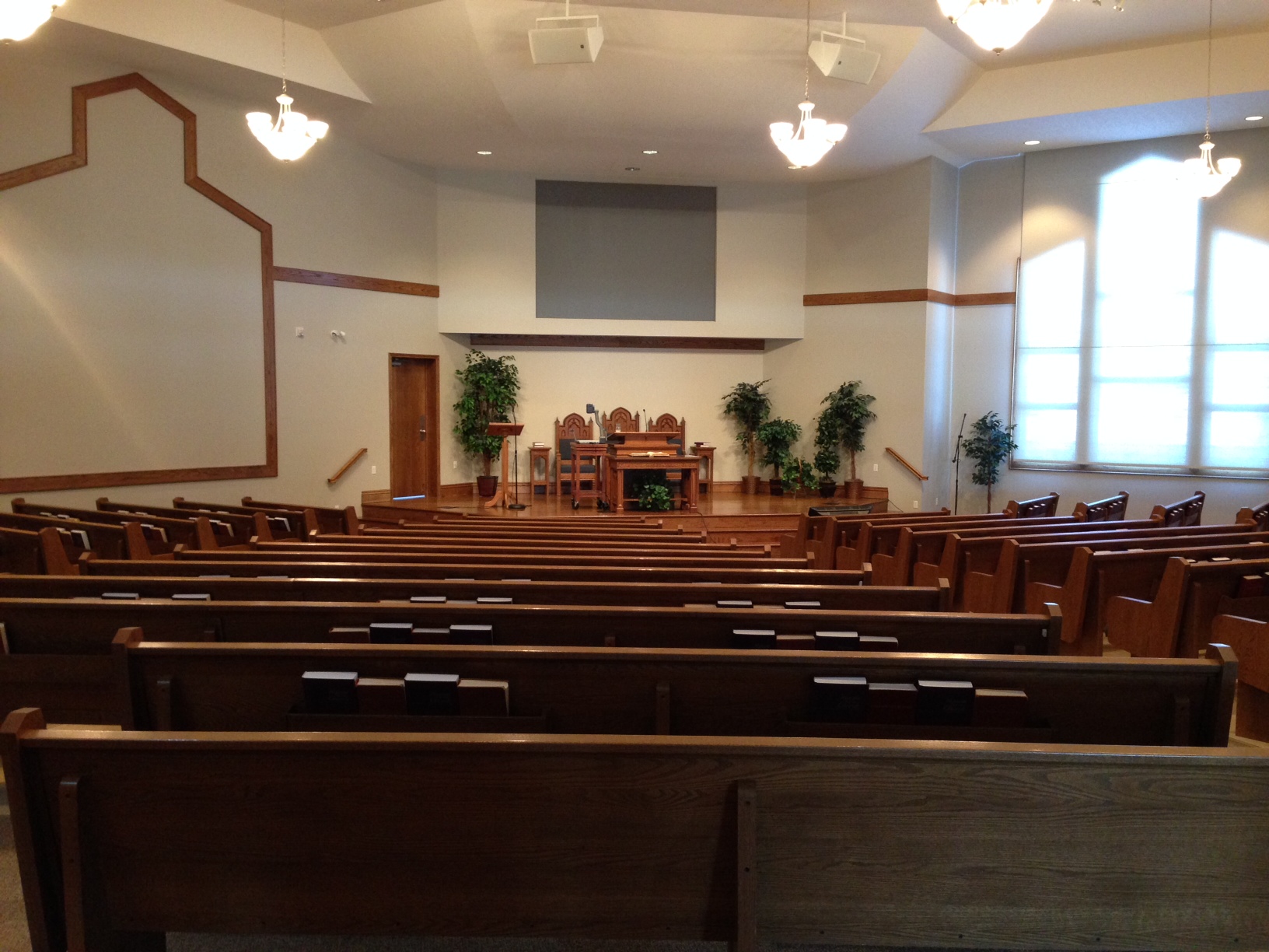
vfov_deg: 42.9
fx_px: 1210
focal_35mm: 33
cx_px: 634
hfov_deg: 55.4
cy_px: 476
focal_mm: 4.12
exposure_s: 1/20
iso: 250
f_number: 2.4
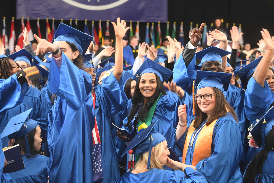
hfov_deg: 18.6
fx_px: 837
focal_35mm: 110
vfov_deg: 12.5
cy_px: 92
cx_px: 137
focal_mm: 110
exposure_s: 1/200
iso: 1600
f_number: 6.3
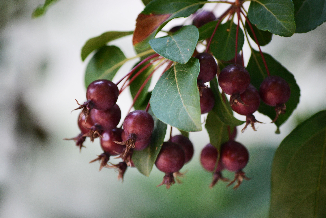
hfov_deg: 7.2
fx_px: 2581
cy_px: 109
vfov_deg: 4.8
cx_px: 163
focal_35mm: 285
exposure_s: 1/160
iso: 640
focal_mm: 190
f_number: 5.6
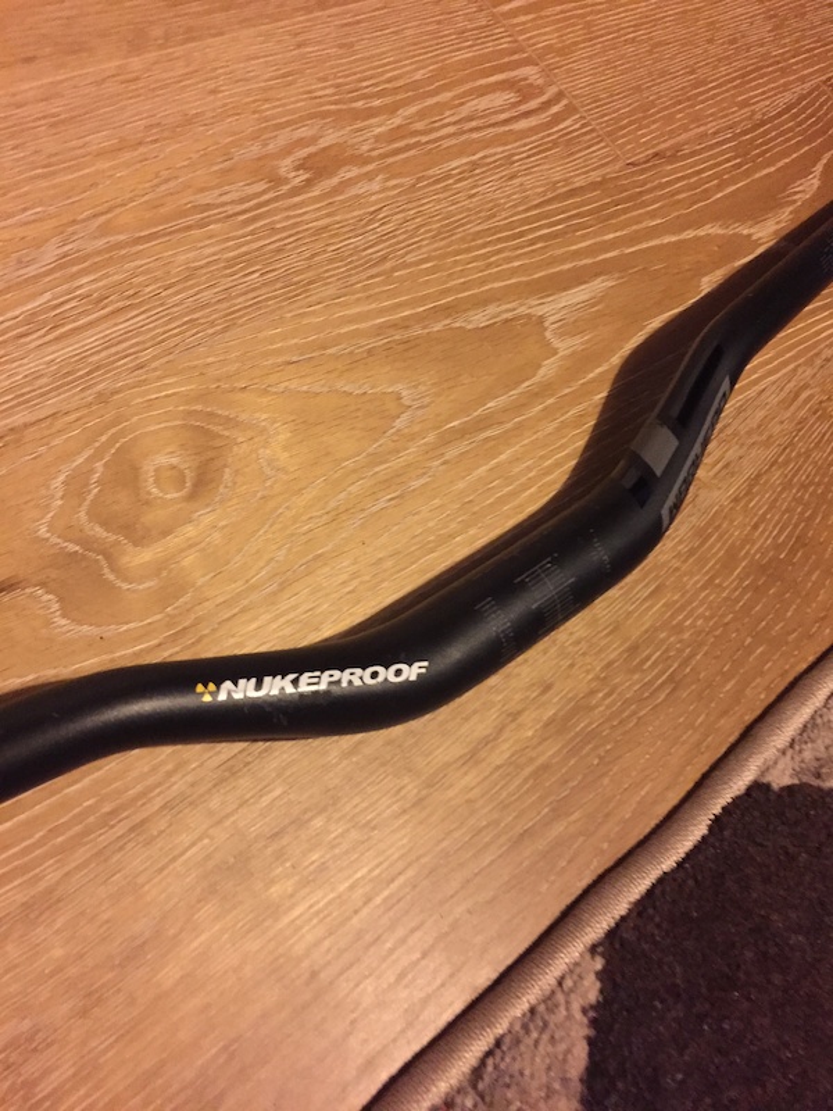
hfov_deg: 48.2
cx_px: 416
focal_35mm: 29
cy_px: 556
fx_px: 930
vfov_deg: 61.7
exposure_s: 1/17
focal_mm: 4.15
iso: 500
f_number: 2.2
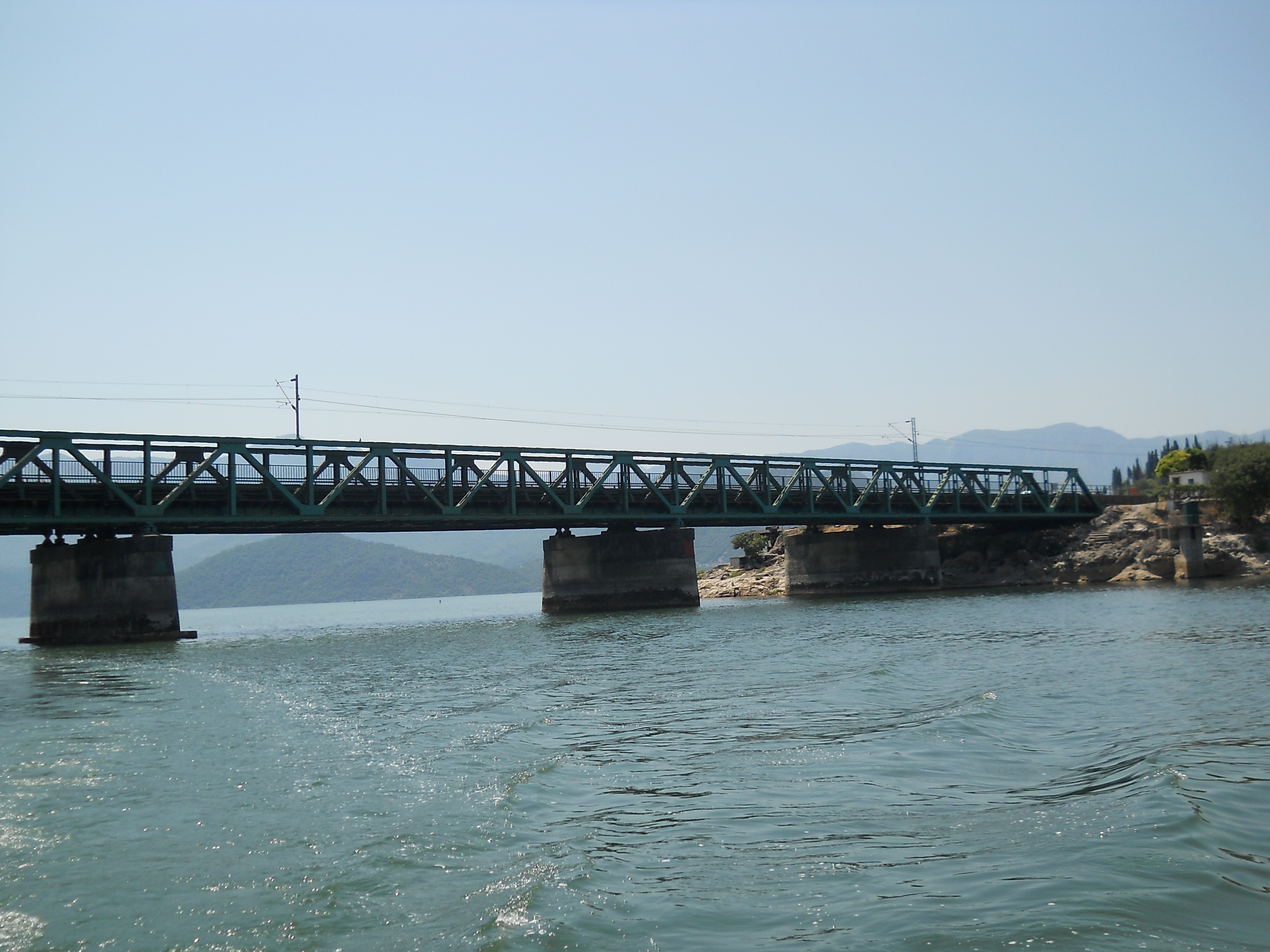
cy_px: 476
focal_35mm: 41
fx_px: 1504
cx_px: 635
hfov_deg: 45.8
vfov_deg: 35.1
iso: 80
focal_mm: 6.72
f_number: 5.5
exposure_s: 1/500
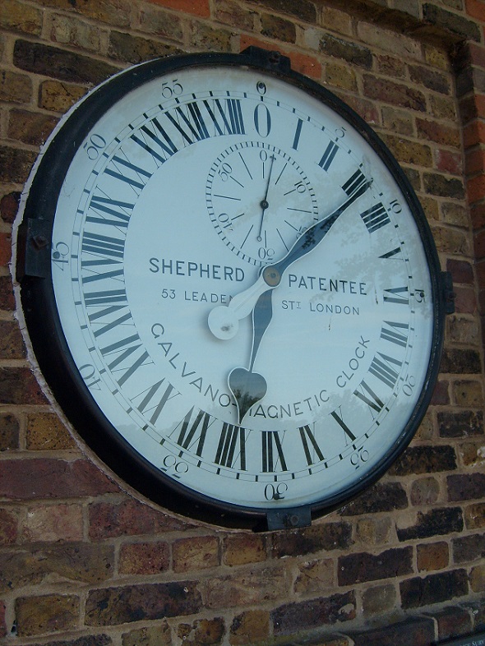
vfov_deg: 52.6
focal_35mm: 35
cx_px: 242
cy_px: 323
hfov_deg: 40.7
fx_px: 653
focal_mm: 5.8
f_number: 7.1
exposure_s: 1/125
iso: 80
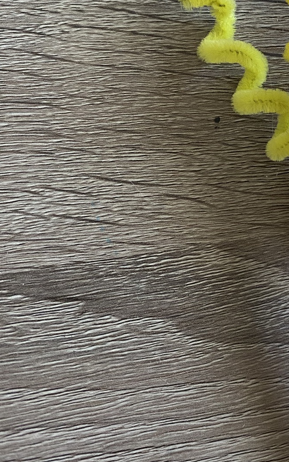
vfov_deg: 37.8
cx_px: 333
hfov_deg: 22.7
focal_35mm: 53
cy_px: 155
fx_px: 668
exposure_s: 1/60
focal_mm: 4.25
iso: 200
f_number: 1.8
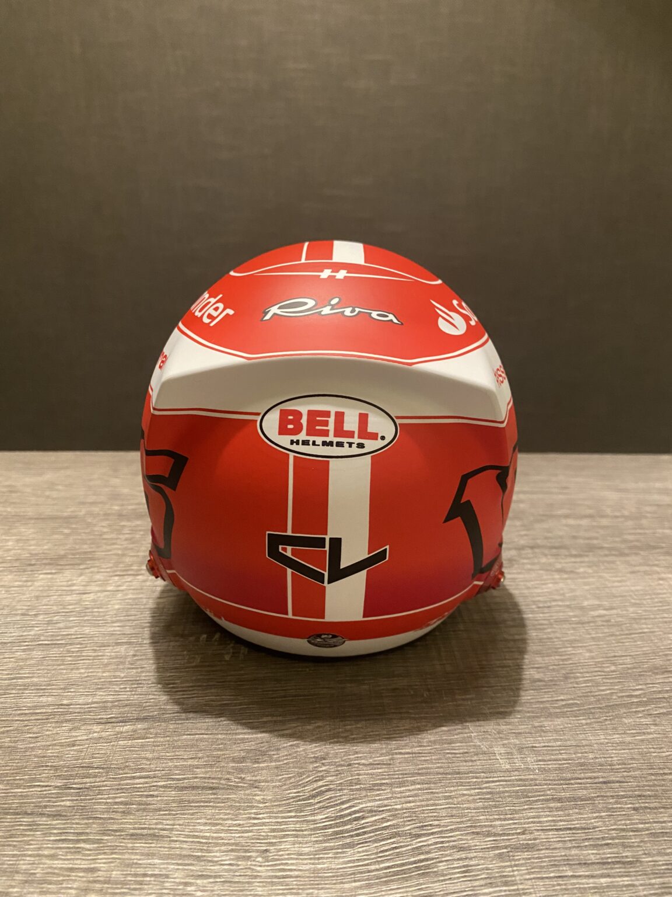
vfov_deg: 67.3
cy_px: 448
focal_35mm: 26
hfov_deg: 53.1
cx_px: 336
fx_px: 673
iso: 500
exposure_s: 1/33
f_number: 1.8
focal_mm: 4.25
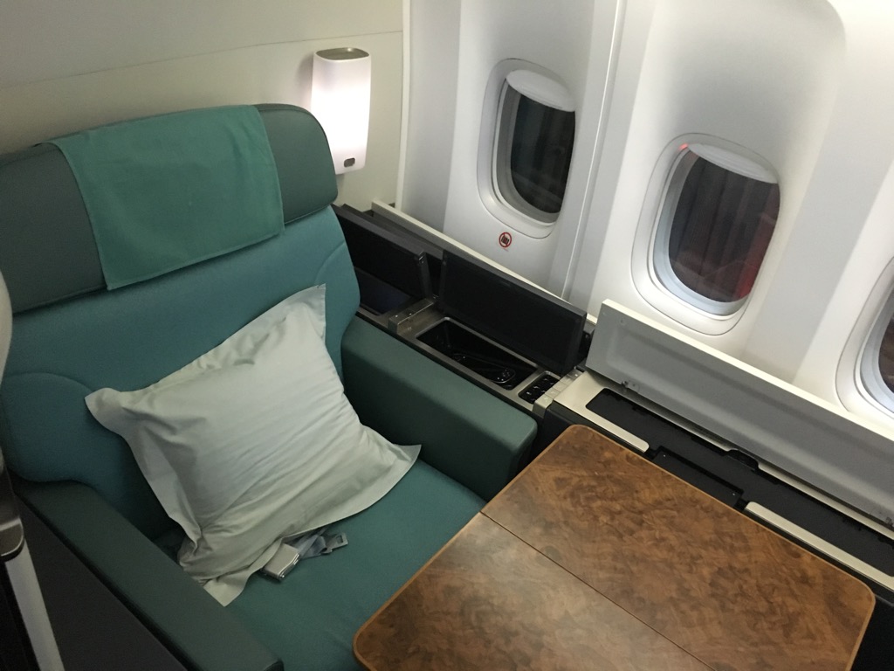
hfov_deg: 61.7
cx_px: 447
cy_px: 336
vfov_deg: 48.2
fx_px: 749
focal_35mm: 29
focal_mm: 4.15
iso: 250
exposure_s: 1/17
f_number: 2.2
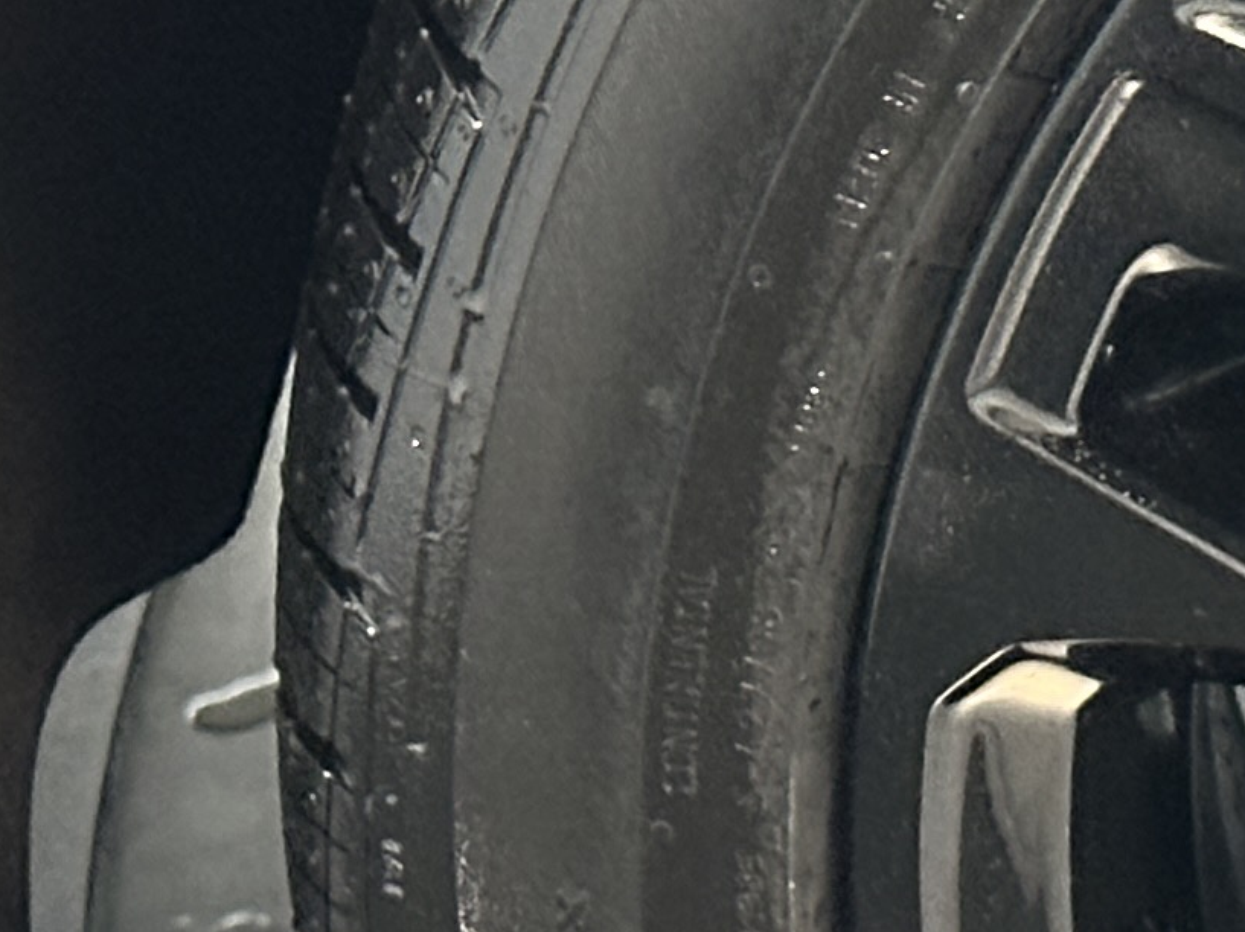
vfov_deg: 6.3
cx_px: 2429
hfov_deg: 8.0
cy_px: 716
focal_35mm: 237
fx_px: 8520
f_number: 1.78
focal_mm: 6.86
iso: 640
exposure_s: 1/20
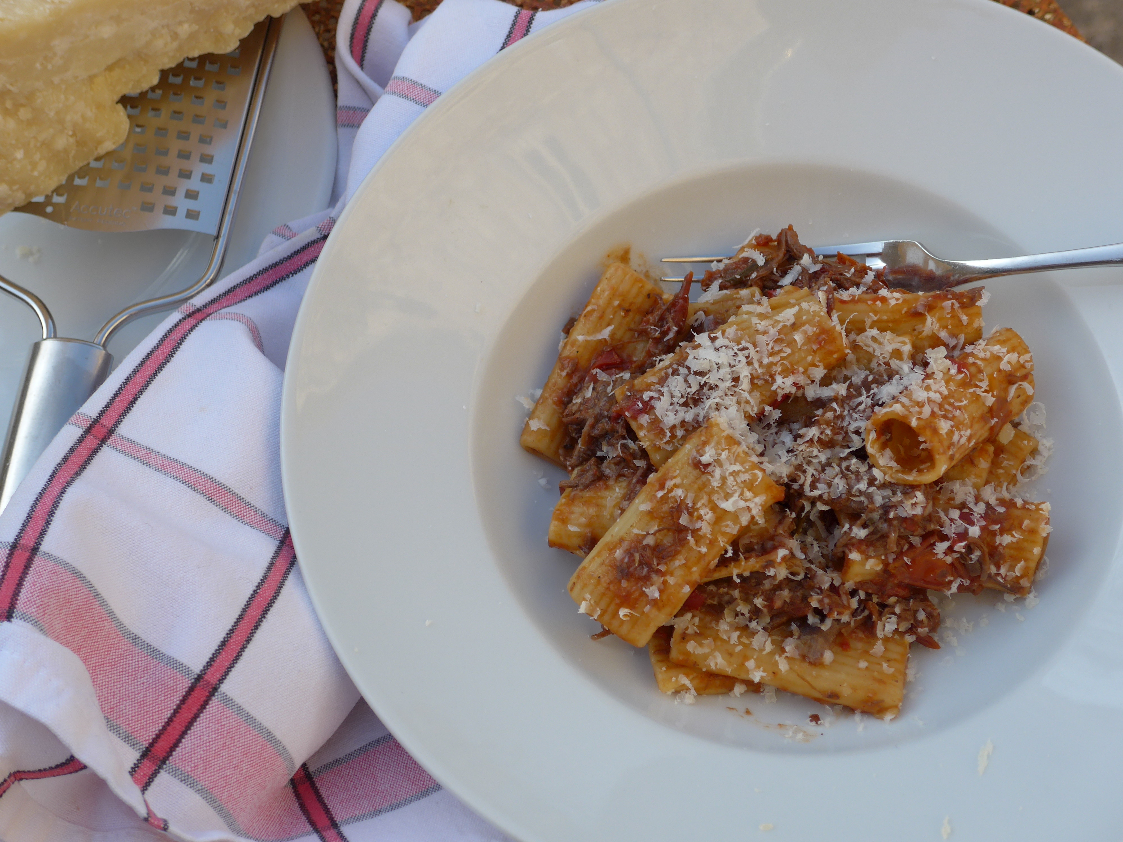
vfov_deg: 23.7
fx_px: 2011
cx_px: 562
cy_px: 421
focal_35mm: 62
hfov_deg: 31.2
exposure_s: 1/400
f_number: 3.7
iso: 80
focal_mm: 12.7
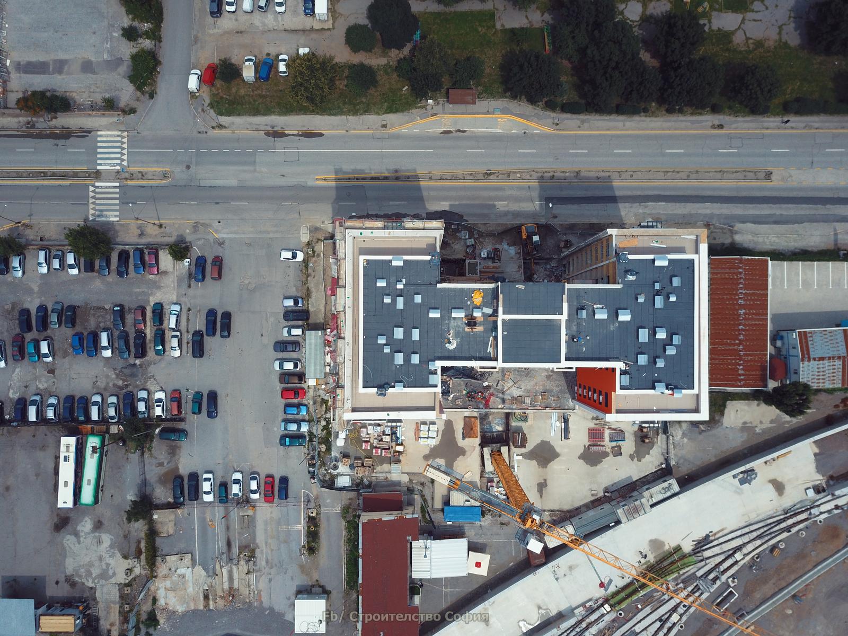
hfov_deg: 67.3
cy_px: 318
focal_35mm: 26
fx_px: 637
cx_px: 424
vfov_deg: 53.1
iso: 100
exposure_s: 1/1736
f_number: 2.2
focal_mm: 4.73
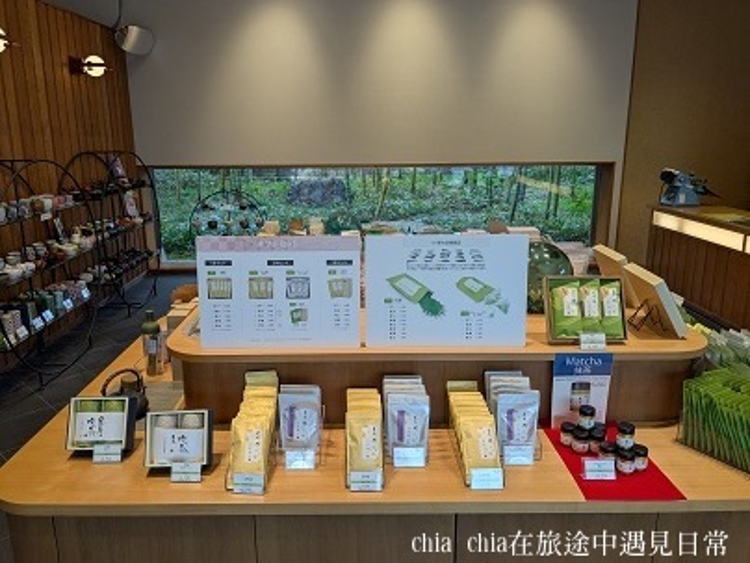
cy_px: 282
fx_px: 585
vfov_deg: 51.4
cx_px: 375
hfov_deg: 65.3
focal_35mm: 27
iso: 60
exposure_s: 1/289
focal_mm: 4.38
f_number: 1.73
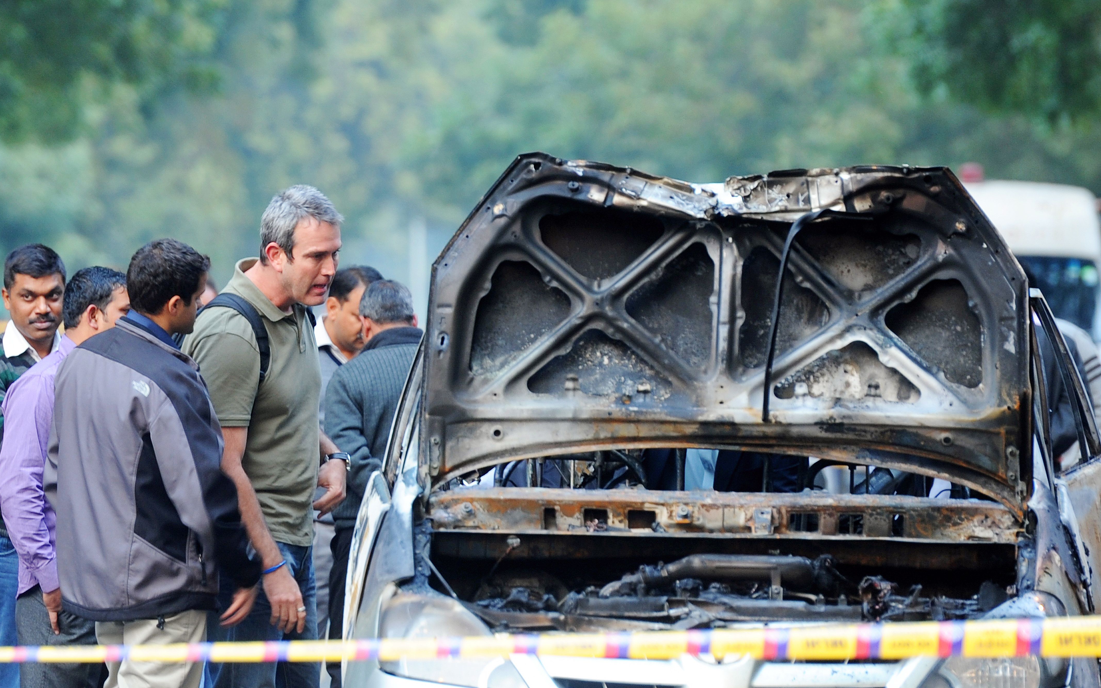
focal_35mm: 204
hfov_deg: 10.3
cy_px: 350
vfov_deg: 6.4
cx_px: 550
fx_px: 6121
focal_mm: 200
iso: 400
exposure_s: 1/60
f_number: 4
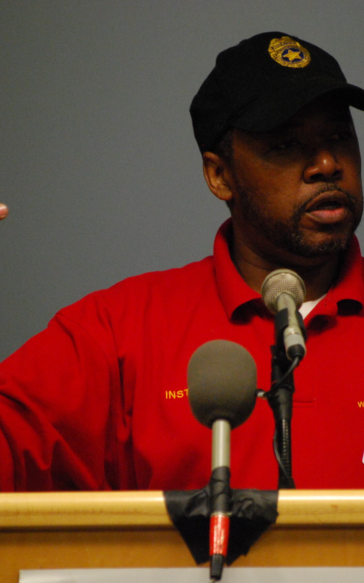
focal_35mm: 367
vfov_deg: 5.7
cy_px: 292
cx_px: 259
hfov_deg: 3.6
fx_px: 5823
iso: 1600
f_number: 5.3
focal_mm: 160
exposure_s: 1/100
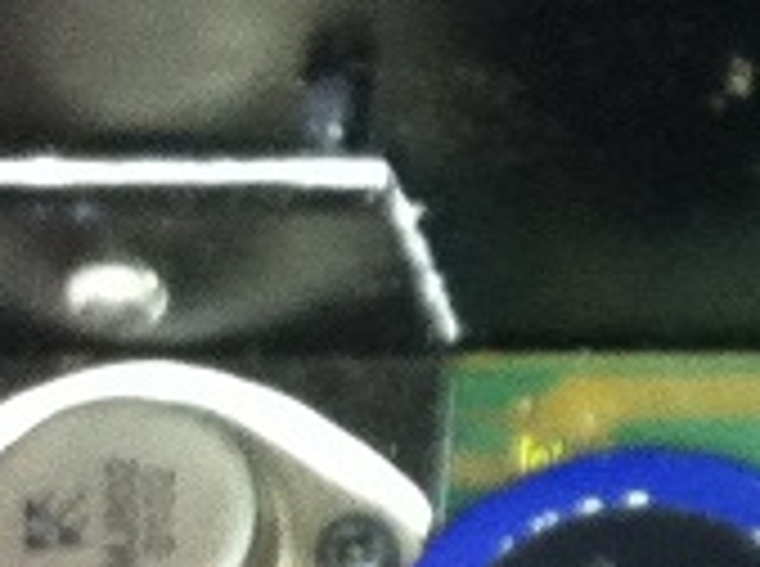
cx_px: 1390
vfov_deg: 5.5
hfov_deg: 7.2
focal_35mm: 268
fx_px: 5871
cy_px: 652
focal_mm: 3.85
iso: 200
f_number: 2.8
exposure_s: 1/17
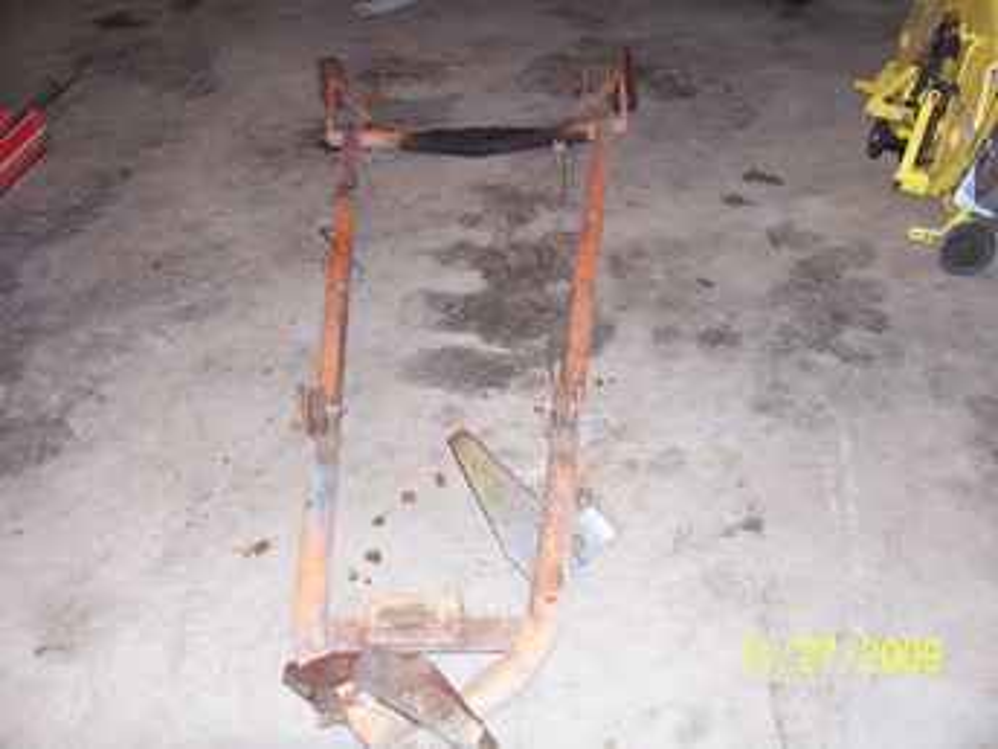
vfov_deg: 40.7
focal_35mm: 35
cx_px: 499
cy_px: 374
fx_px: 1009
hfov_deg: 52.6
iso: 140
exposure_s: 1/60
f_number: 2.8
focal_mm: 6
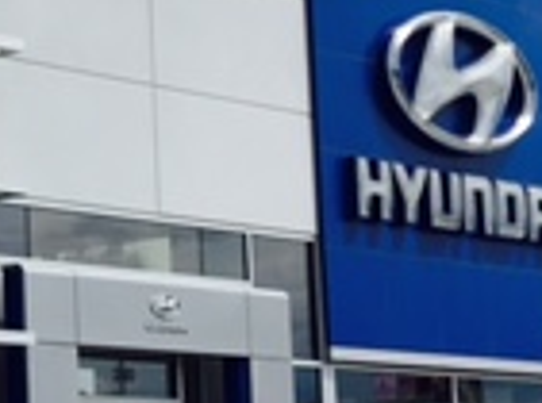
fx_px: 2062
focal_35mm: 132
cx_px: -392
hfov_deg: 13.6
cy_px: 280
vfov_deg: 11.2
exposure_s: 1/2653
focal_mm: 4.15
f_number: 2.2
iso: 25
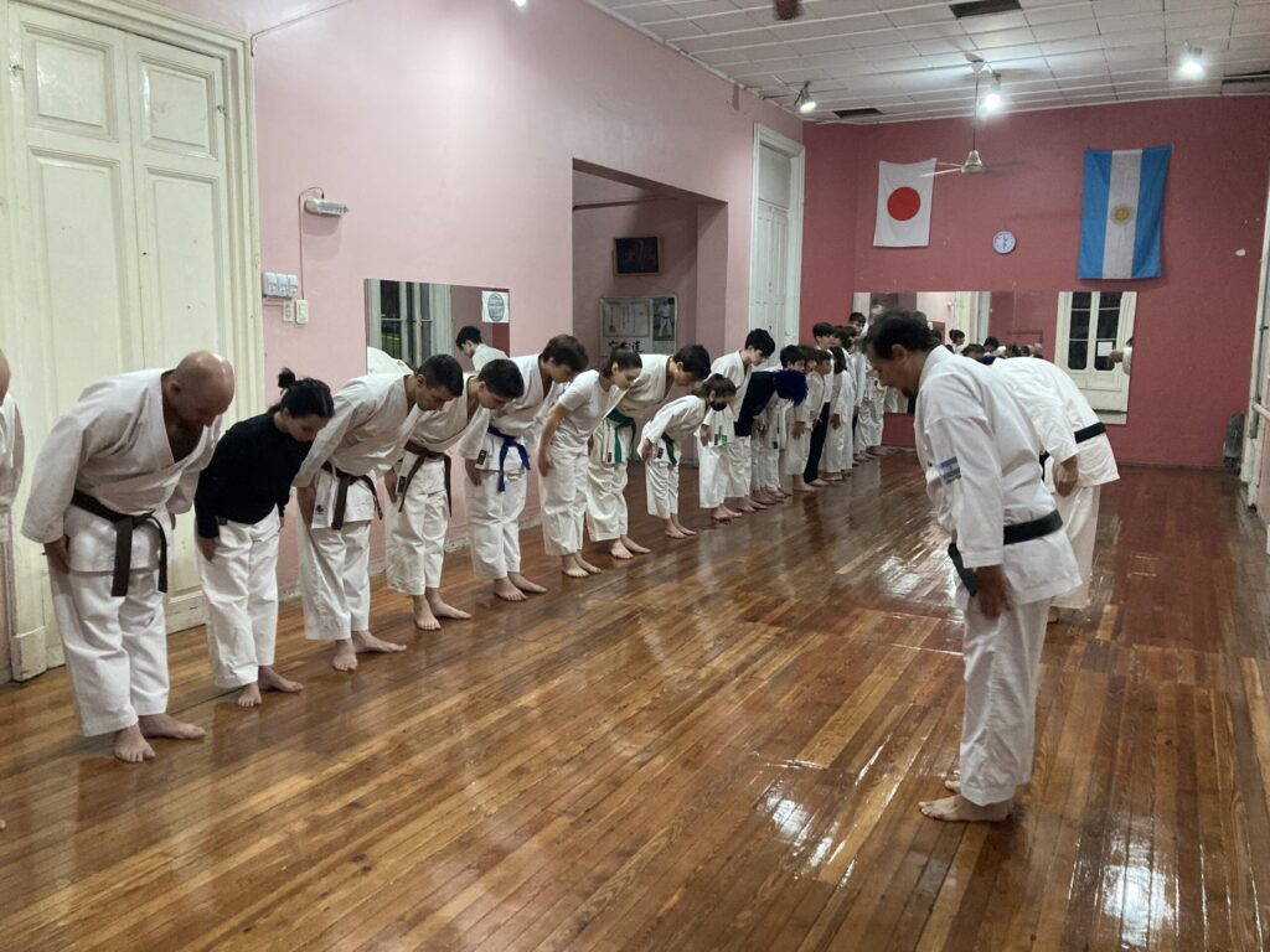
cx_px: 635
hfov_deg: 63.4
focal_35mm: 28
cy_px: 476
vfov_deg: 49.7
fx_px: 1027
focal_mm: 3.99
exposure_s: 1/57
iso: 320
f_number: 1.8
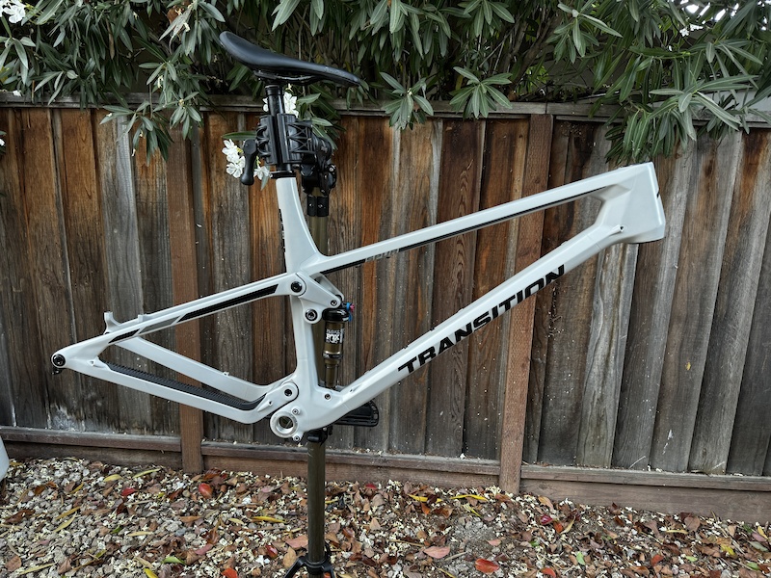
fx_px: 535
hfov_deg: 71.6
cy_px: 289
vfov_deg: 56.8
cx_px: 386
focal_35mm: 24
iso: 200
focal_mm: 6.76
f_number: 1.78
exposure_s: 1/72
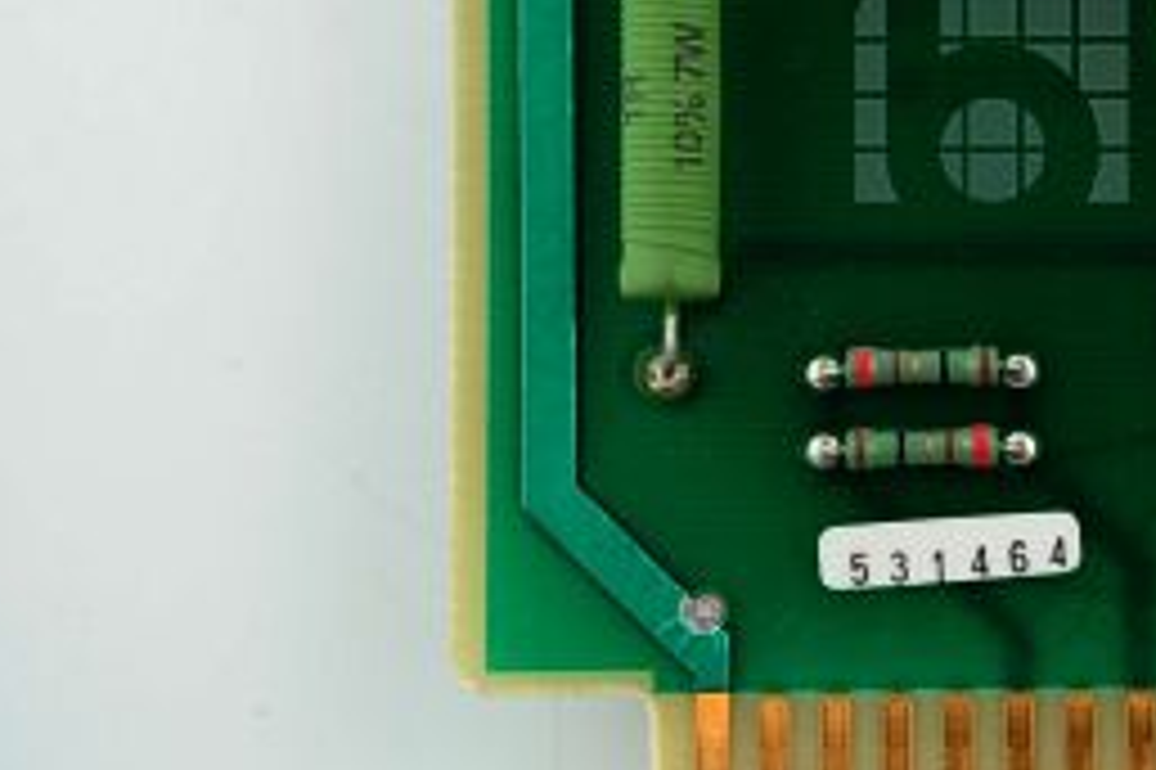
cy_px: 97
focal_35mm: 280
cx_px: 1304
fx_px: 8985
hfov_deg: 7.3
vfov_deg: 4.9
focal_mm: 120
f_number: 8
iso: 640
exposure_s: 1/100
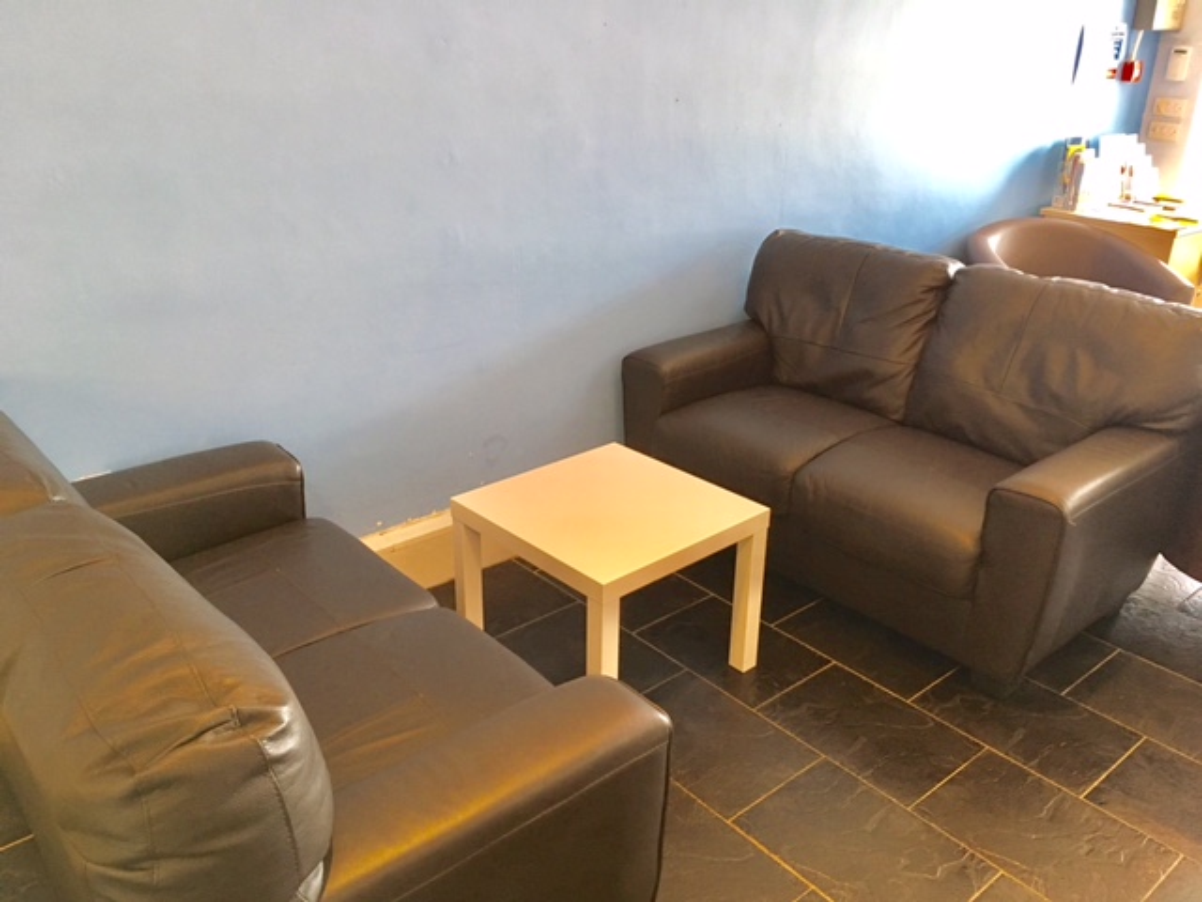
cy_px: 451
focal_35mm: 29
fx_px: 1007
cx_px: 601
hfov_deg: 61.7
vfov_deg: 48.2
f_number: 2.2
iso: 160
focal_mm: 4.15
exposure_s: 1/33
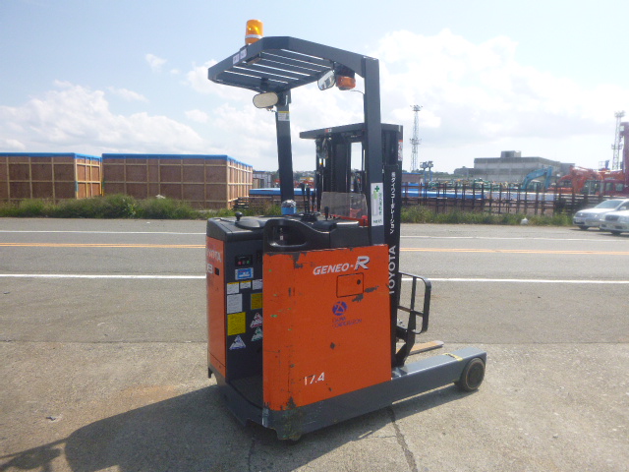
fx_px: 454
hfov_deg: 69.4
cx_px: 314
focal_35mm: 25
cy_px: 236
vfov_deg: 54.9
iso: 100
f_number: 9
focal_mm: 4.5
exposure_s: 1/640
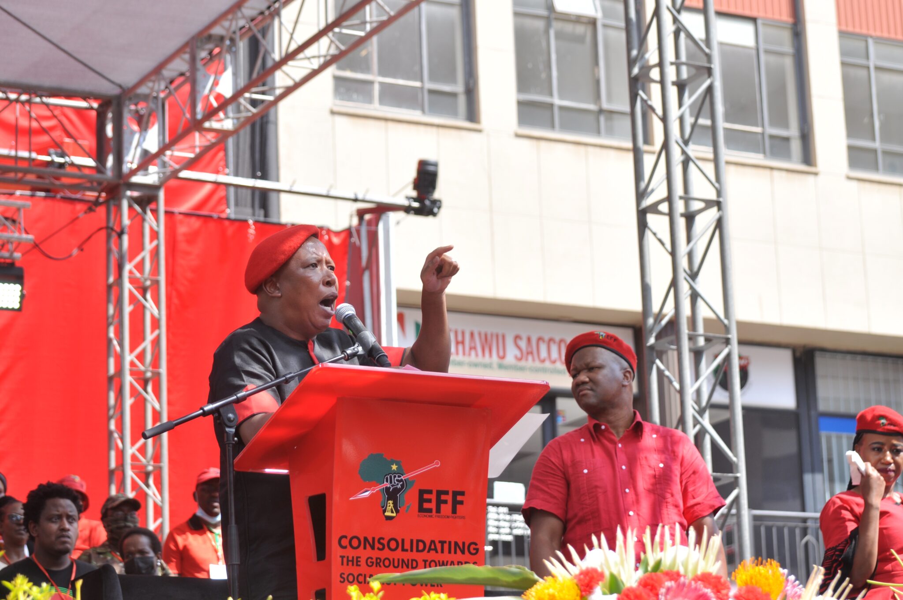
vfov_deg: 13.0
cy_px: 300
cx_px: 452
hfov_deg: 19.5
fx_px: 2630
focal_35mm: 105
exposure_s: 1/500
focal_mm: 70
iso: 200
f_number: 4.5
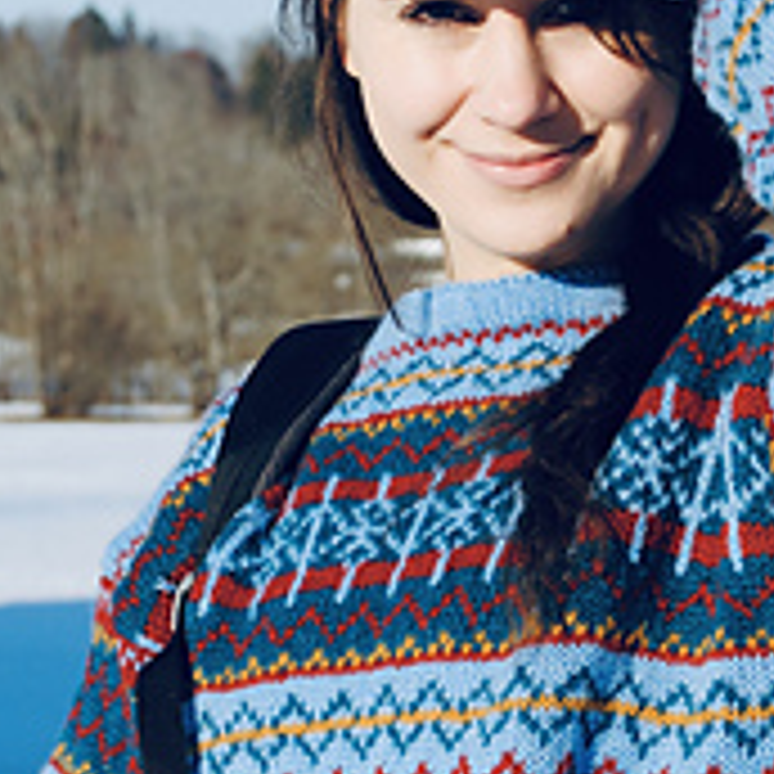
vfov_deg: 8.6
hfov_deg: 8.6
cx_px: 565
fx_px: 5167
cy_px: 360
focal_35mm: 204
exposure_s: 1/250
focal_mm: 55
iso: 100
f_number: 8
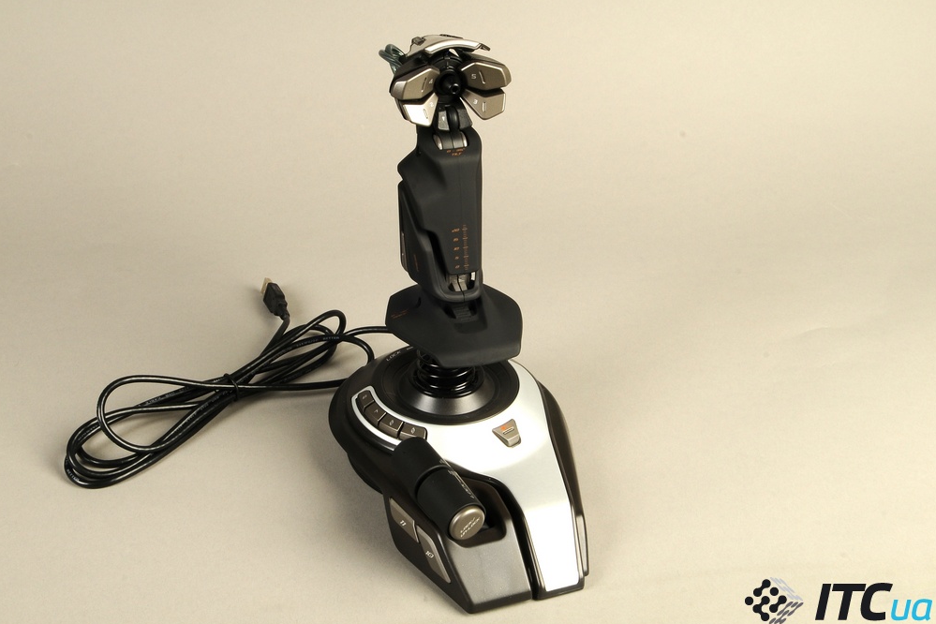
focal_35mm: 40
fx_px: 1040
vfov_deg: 33.4
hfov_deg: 48.5
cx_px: 462
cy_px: 312
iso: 200
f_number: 18
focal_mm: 26
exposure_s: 1/80
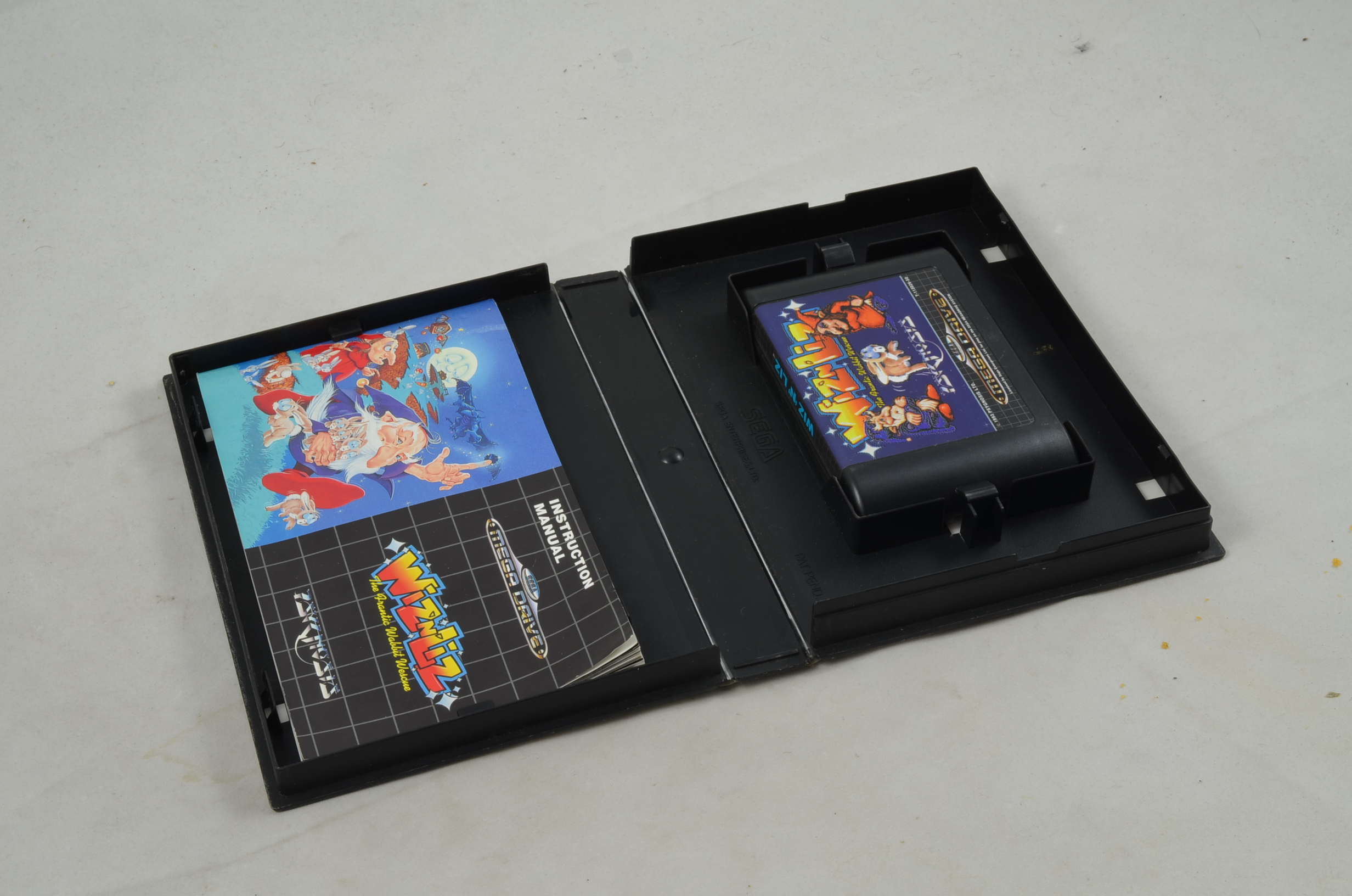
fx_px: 2249
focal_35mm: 60
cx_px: 676
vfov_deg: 22.5
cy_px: 448
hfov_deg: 33.5
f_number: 20
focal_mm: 40
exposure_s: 1/1.3
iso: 100
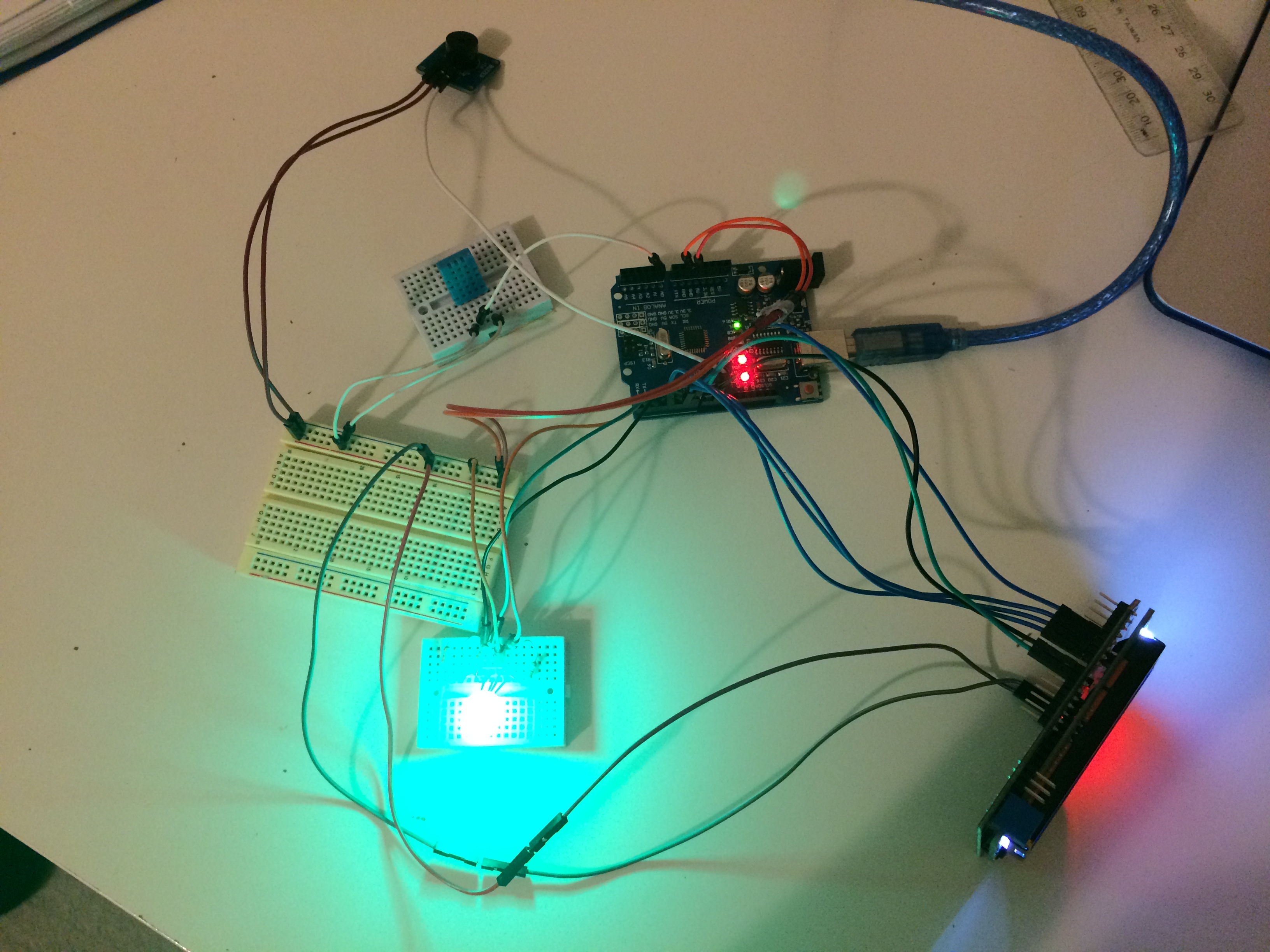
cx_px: 635
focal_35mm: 29
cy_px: 476
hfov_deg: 61.7
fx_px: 1064
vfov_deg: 48.2
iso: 250
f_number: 2.2
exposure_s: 1/33
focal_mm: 4.15
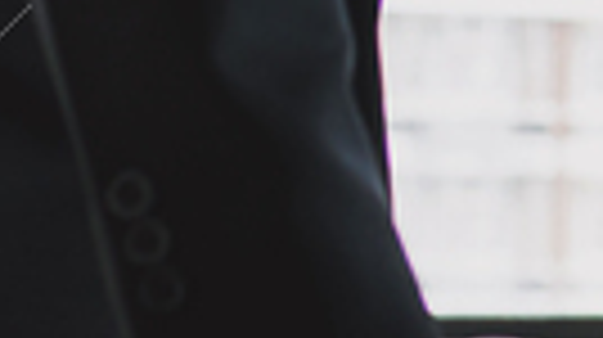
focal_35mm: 208
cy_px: -128
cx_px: 1026
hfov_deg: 9.9
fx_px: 3322
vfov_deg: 5.8
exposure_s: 1/125
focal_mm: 30
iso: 160
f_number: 2.5
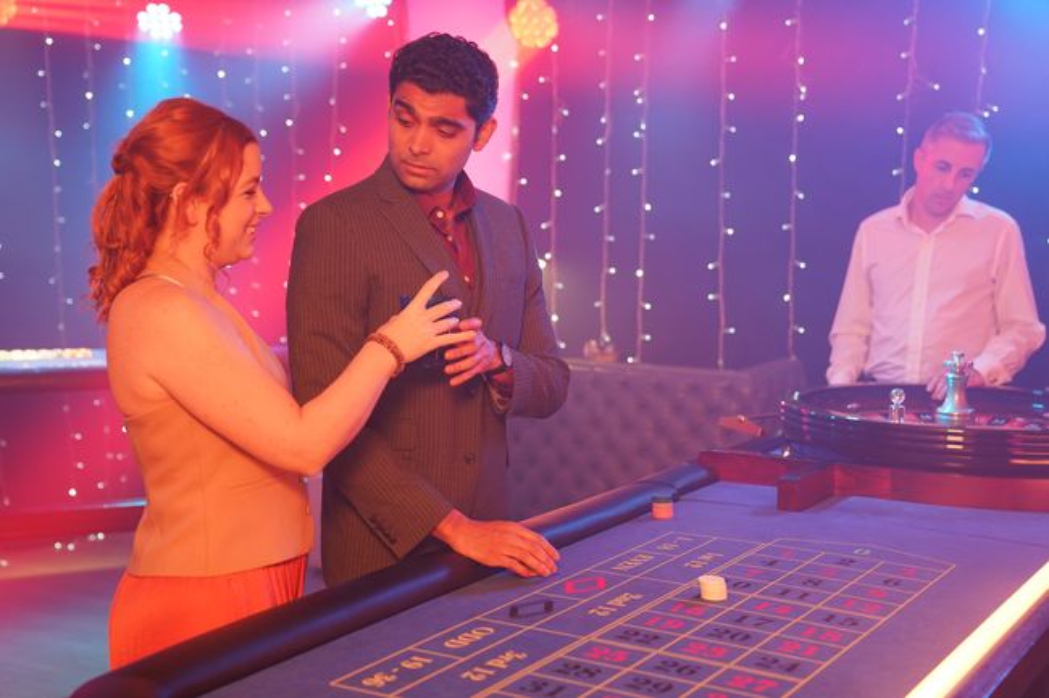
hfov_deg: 41.1
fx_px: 1398
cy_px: 349
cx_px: 524
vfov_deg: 28.1
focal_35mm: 48
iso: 1000
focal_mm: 48
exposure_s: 1/160
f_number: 2.8
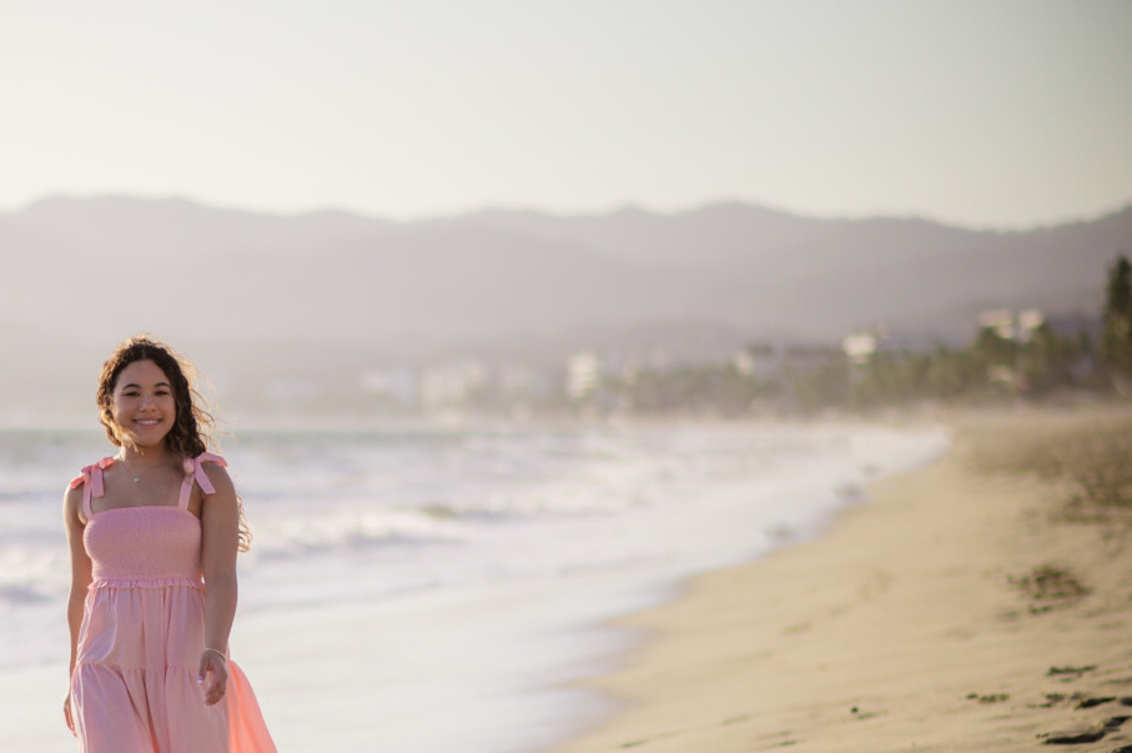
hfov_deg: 14.2
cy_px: 628
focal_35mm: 144
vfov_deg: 9.5
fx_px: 4524
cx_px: 186
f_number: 1.8
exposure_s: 1/8000
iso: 50
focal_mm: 85
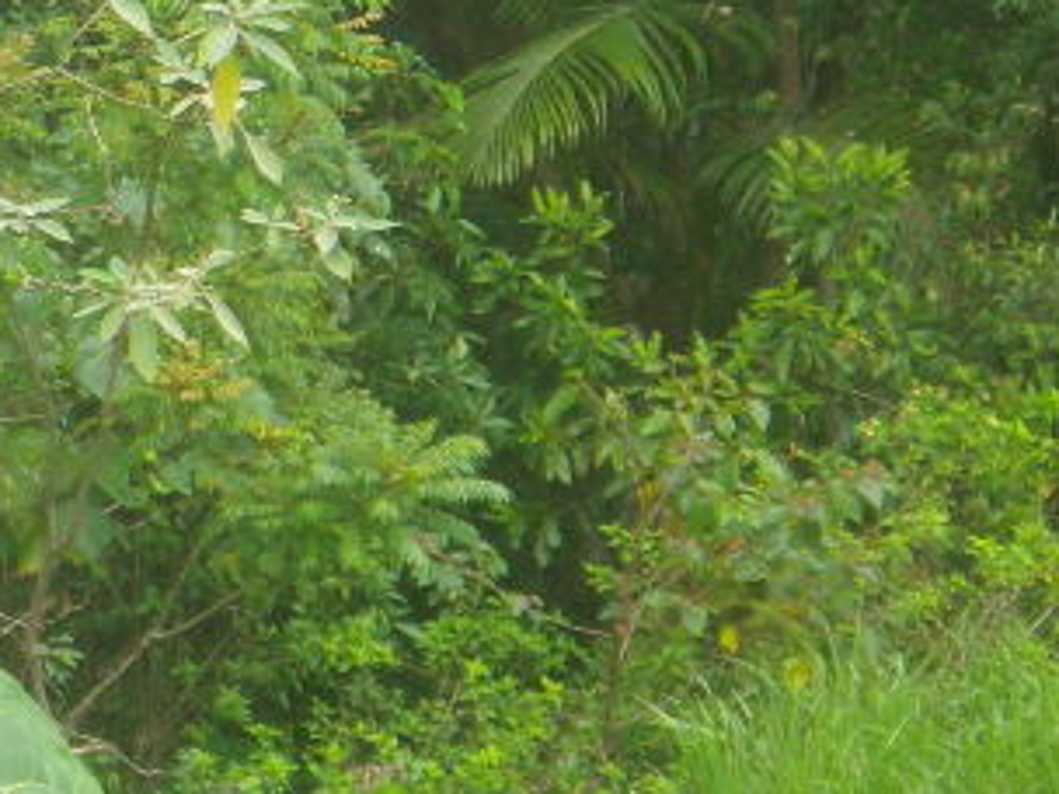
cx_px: -206
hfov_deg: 11.0
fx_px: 5415
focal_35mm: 177
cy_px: 832
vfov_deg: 8.3
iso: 64
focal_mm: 7.5
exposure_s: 1/100
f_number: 4.2
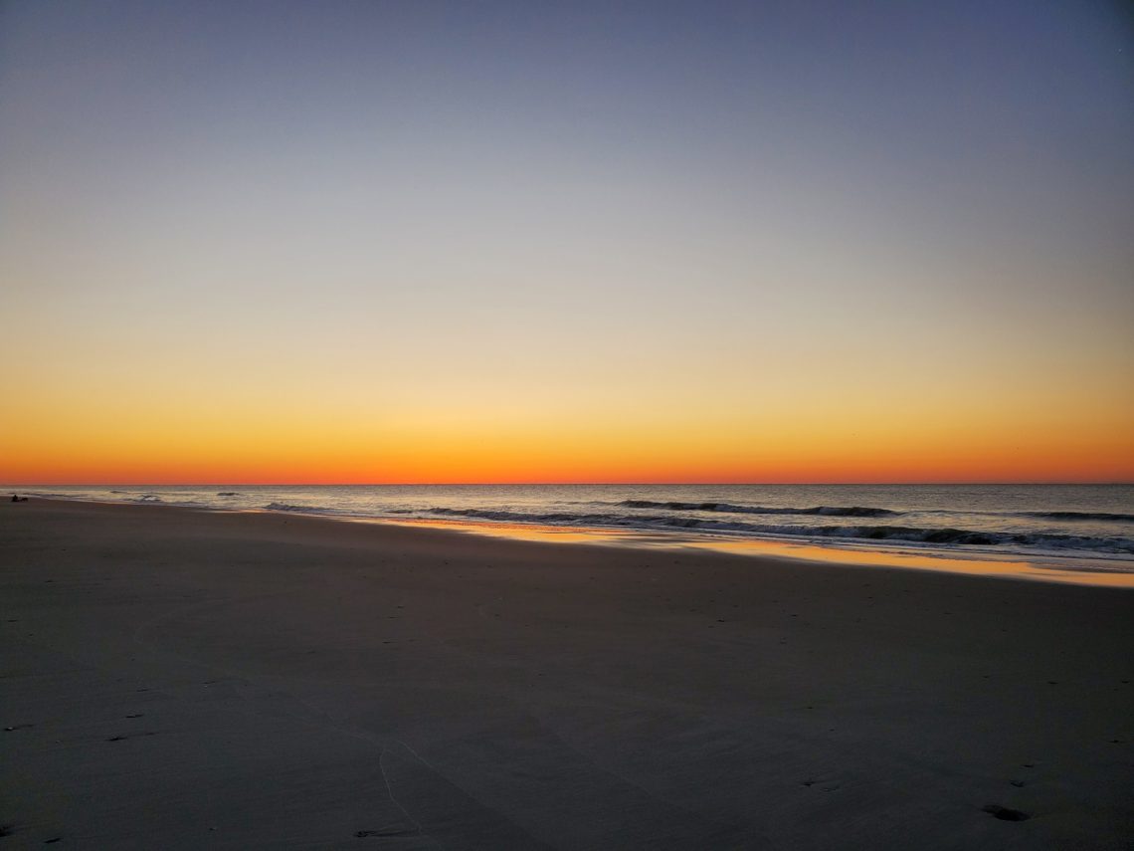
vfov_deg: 53.1
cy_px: 426
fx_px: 852
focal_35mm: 26
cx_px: 567
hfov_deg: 67.3
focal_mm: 4.3
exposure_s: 1/134
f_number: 2.4
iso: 50
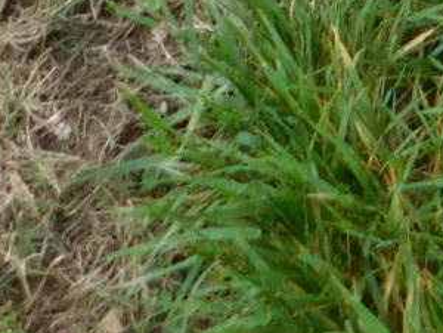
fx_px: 2227
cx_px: 791
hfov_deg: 10.7
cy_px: -758
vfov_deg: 7.3
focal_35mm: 174
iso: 125
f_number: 3
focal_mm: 4
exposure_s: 1/640
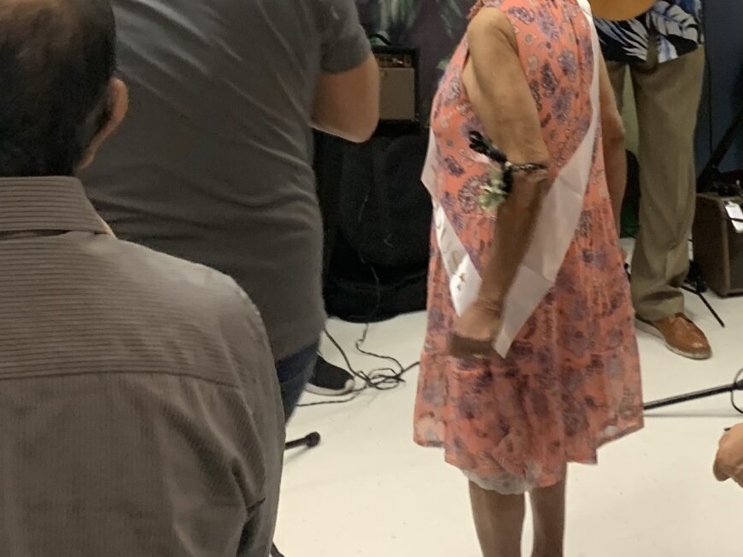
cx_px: 478
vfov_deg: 18.7
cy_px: -51
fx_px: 1631
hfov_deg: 25.6
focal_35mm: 76
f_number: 1.8
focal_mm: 4.25
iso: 250
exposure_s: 1/60
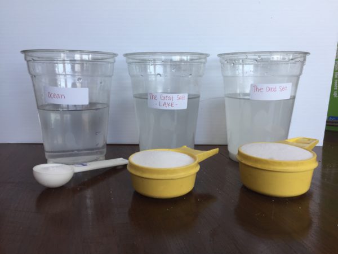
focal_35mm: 29
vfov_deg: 48.2
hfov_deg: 61.7
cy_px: 127
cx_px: 169
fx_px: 283
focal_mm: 4.15
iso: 40
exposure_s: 1/60
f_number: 2.2
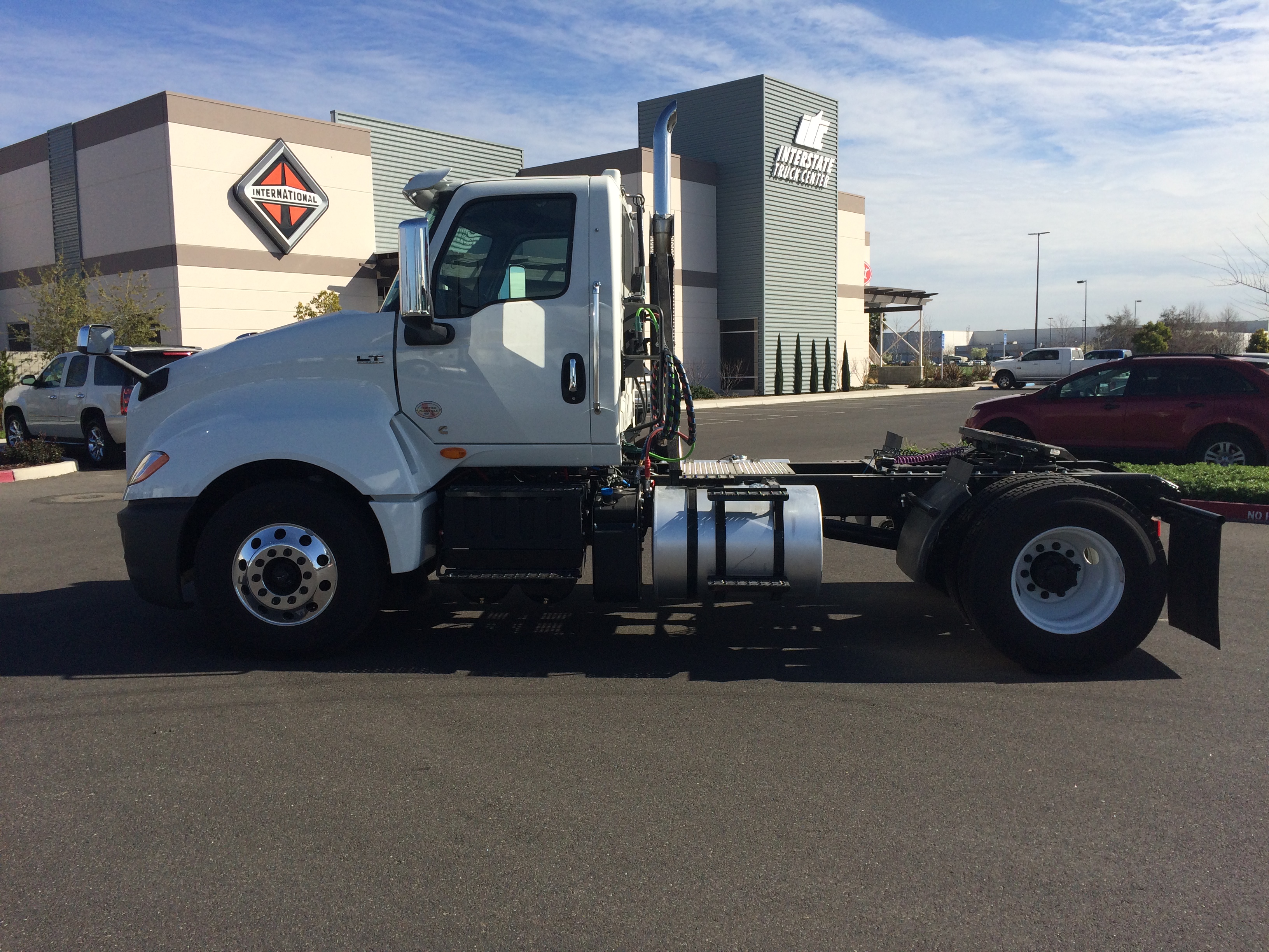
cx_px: 634
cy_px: 476
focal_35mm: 29
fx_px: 1063
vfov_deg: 48.2
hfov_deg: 61.7
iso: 32
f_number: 2.2
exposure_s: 1/2933
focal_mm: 4.15
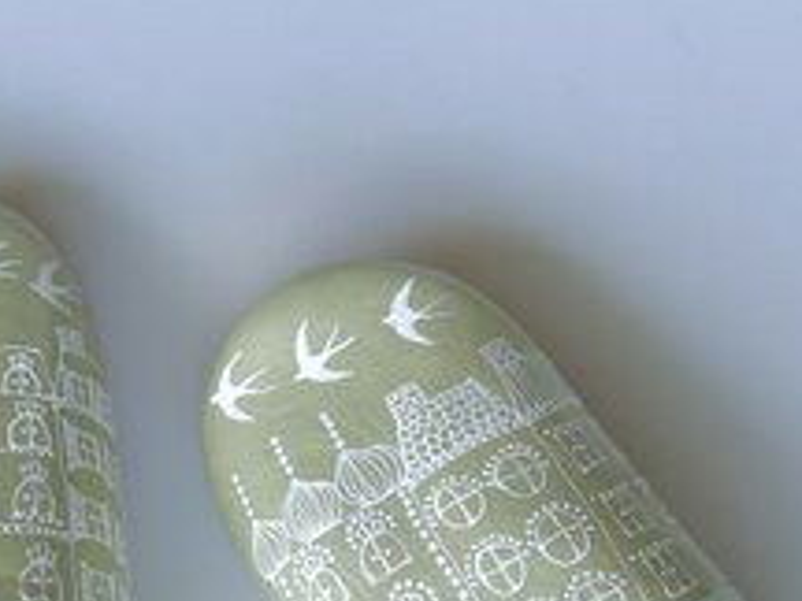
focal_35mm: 77
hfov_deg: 25.2
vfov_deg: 18.0
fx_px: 1784
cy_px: 749
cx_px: 290
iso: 50
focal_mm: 5.7
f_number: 1.5
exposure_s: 1/709
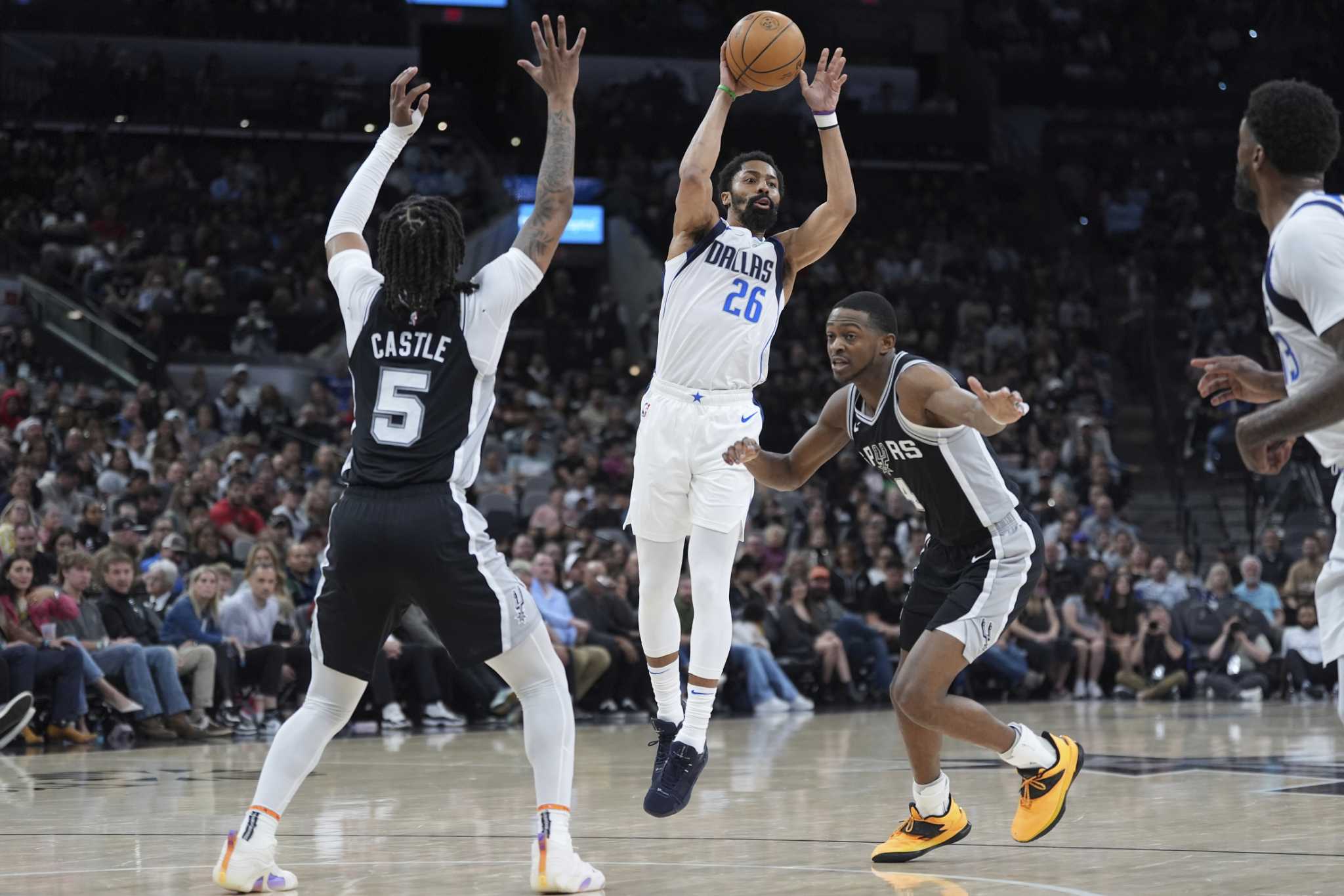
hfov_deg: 21.2
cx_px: 672
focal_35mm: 96
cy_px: 448
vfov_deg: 14.2
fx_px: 3583
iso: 3200
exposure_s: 1/2000
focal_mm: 96
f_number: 2.8
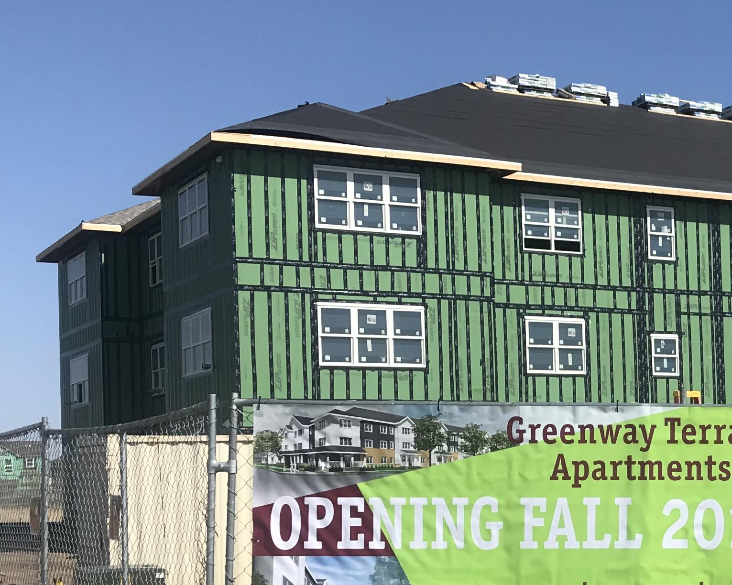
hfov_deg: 24.8
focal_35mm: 72
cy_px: 465
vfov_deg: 21.0
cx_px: 787
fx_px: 1559
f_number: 1.8
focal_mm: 3.99
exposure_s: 1/2994
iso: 20
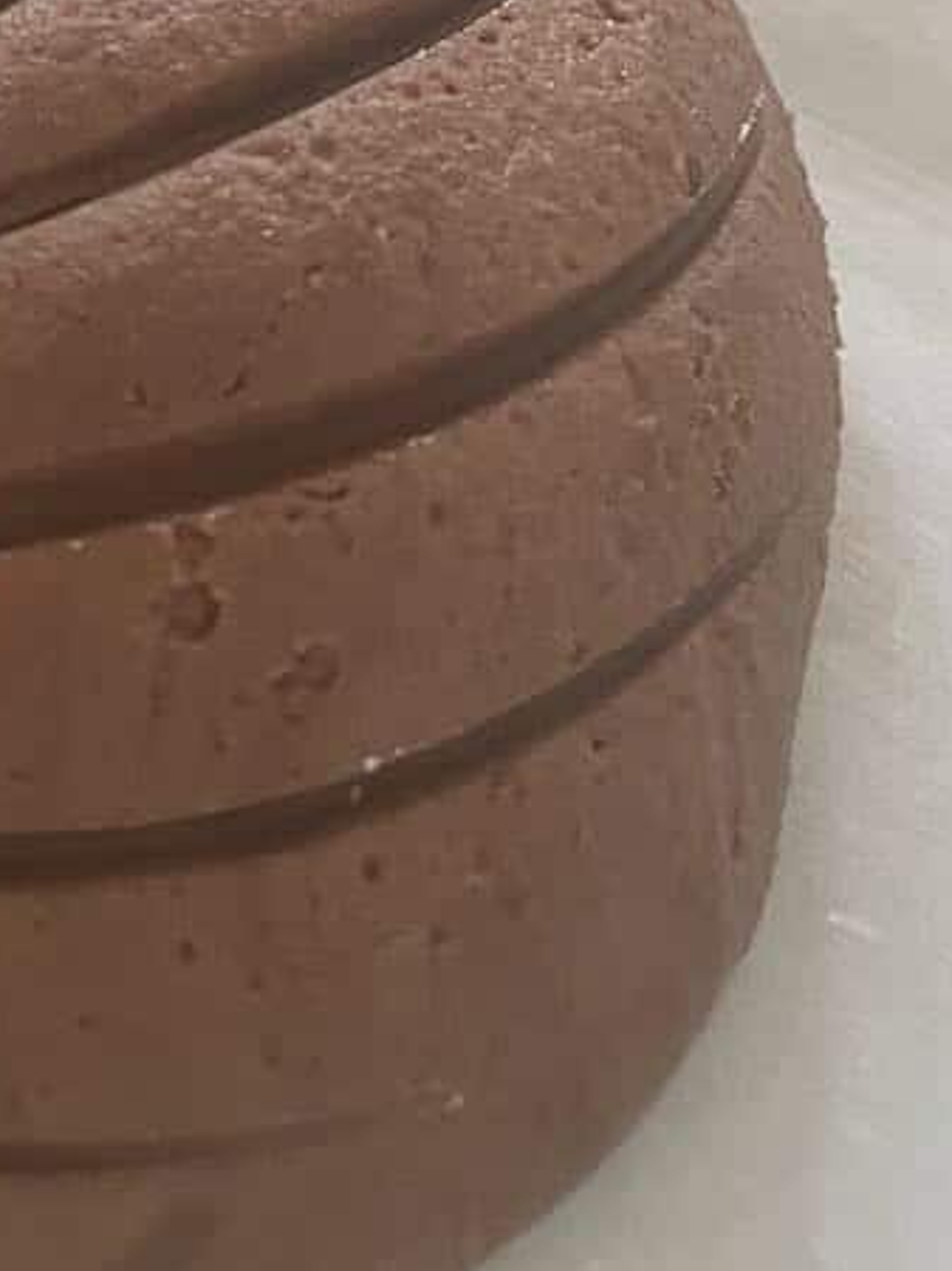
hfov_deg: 19.2
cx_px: -34
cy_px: -480
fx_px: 2716
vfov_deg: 22.8
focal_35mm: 74
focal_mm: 4.2
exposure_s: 1/79
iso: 125
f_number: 1.6
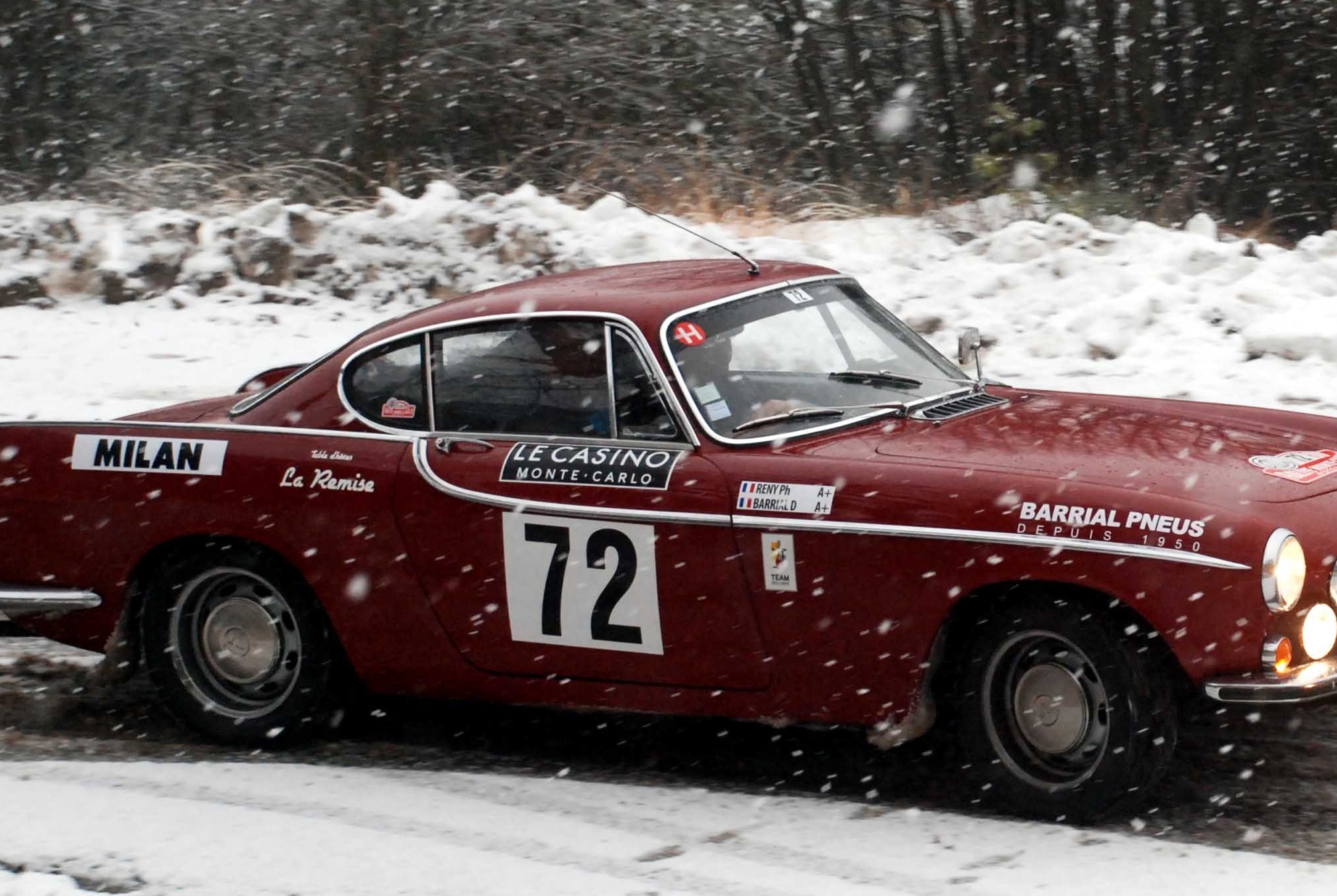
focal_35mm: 97
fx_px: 3608
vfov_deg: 14.2
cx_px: 708
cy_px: 470
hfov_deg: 21.0
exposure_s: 1/200
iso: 800
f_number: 7.1
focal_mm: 52
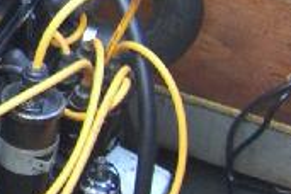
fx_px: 1196
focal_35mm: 148
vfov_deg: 9.2
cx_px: -174
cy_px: -15
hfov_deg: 13.0
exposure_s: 1/80
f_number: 2.7
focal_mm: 6.2
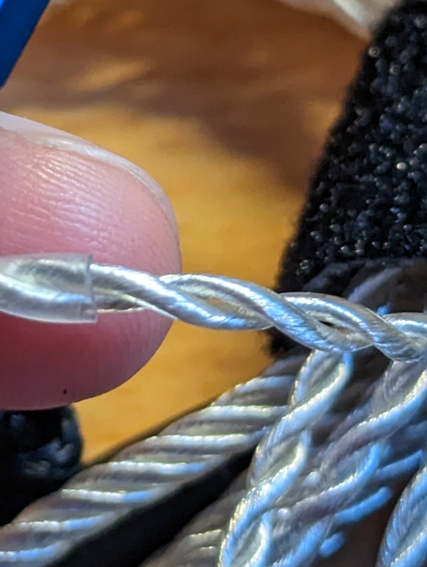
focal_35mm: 180
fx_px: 2954
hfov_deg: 8.2
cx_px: -69
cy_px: 152
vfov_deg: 10.9
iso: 308
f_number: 1.85
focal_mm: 6.81
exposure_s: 1/49
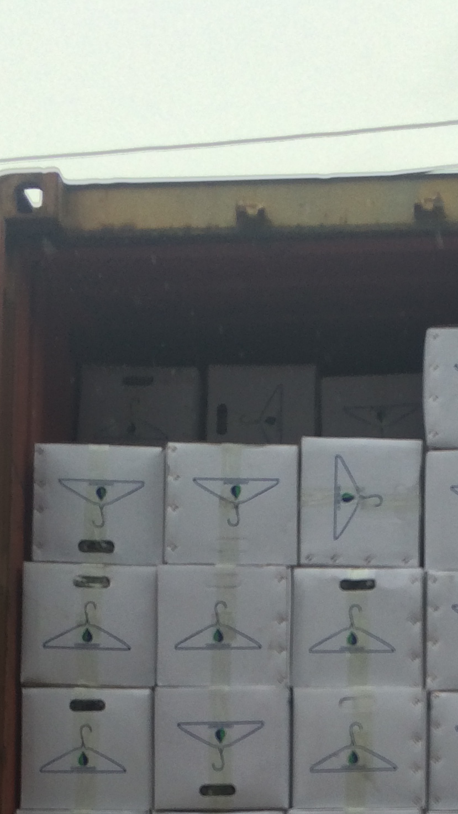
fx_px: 1511
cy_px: 866
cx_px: 398
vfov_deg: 27.8
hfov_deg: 17.0
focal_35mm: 70
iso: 32
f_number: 2.2
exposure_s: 1/432
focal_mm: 4.15
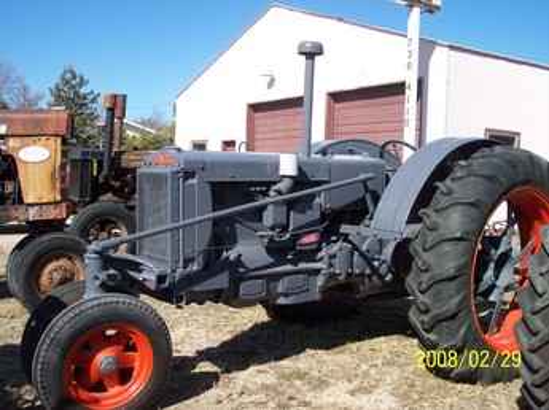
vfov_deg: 37.7
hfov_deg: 49.0
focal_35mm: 38
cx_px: 274
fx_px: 602
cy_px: 205
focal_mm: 8
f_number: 4.8
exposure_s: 1/500
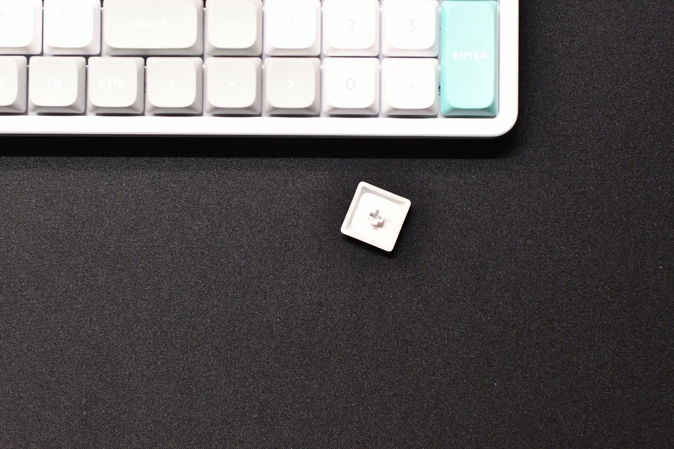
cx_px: 337
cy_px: 224
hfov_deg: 38.2
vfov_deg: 26.0
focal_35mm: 52
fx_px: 973
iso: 1400
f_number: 5
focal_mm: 35
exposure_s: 1/40
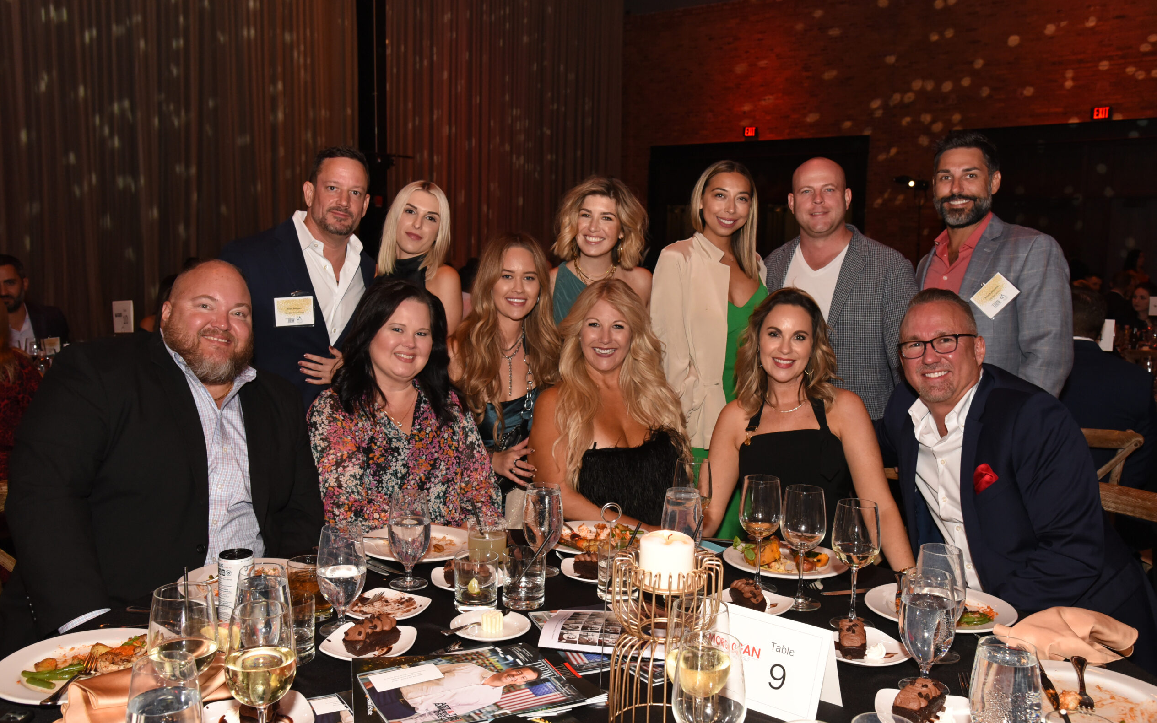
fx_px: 1009
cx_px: 582
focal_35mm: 32
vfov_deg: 39.4
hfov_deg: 59.7
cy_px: 352
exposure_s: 1/100
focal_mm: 31
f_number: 8
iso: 2000
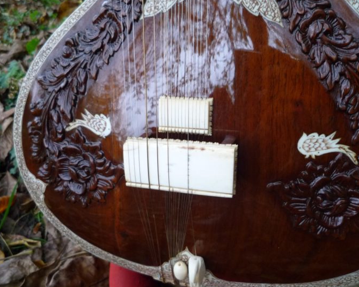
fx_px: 297
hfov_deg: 62.0
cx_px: 201
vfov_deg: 51.5
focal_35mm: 28
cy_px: 148
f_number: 2.8
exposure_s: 1/30
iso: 200
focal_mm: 4.4
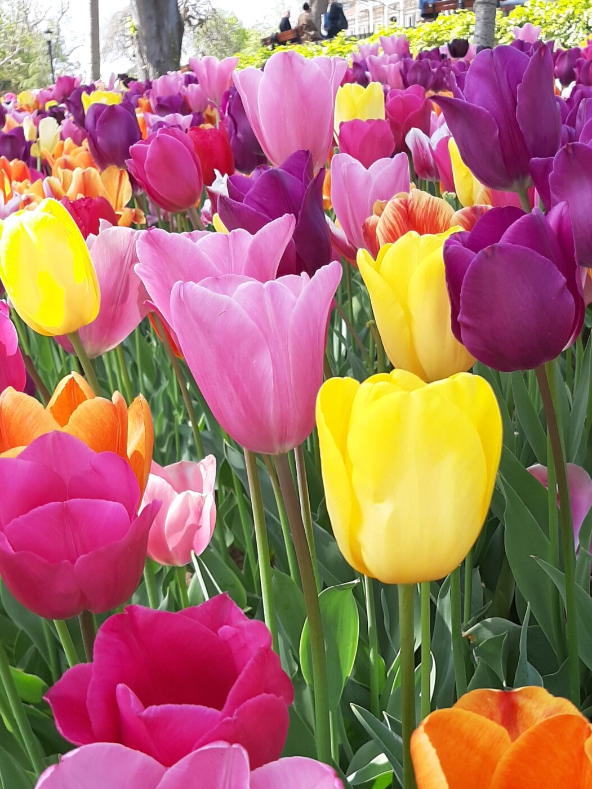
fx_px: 866
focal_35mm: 38
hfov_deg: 37.3
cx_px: 396
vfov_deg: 47.7
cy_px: 558
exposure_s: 1/502
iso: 40
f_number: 1.7
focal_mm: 3.93
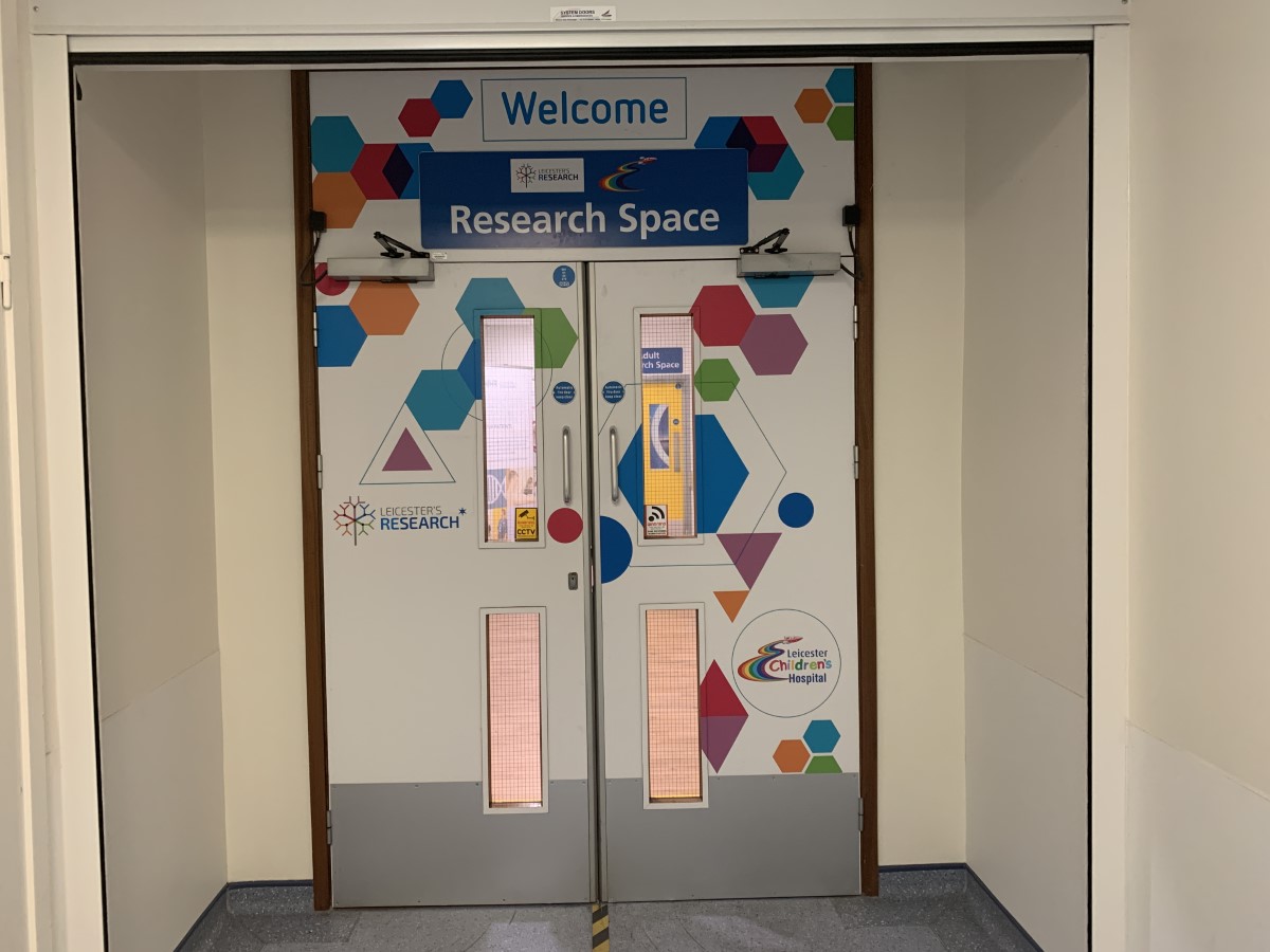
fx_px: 954
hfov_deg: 67.3
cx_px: 635
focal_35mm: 26
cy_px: 476
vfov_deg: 53.1
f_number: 1.8
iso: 160
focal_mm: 4.25
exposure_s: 1/50
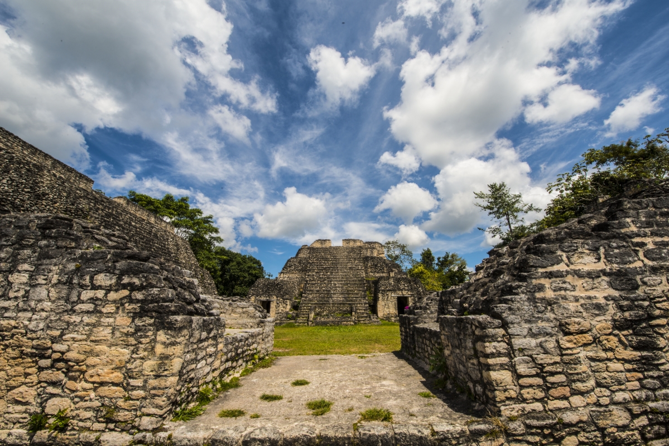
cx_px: 334
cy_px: 223
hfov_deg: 104.2
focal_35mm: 14
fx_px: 260
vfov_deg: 81.2
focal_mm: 14
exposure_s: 1/60
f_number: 22
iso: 125
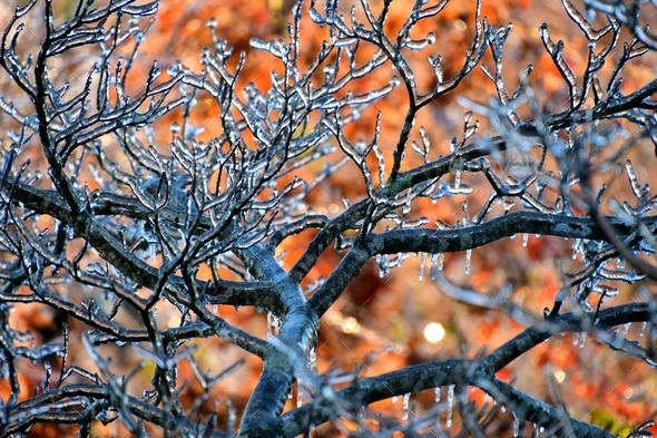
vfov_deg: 3.1
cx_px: 328
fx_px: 8210
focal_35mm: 450
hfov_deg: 4.6
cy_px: 219
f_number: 7.1
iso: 320
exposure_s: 1/200
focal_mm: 300
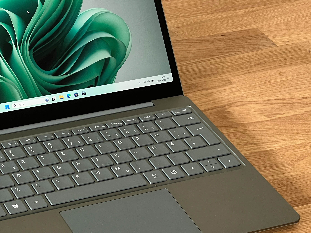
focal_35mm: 138
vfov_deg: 10.7
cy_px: 97
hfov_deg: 14.2
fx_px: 1240
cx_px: 62
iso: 320
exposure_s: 1/99
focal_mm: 9
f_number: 2.8
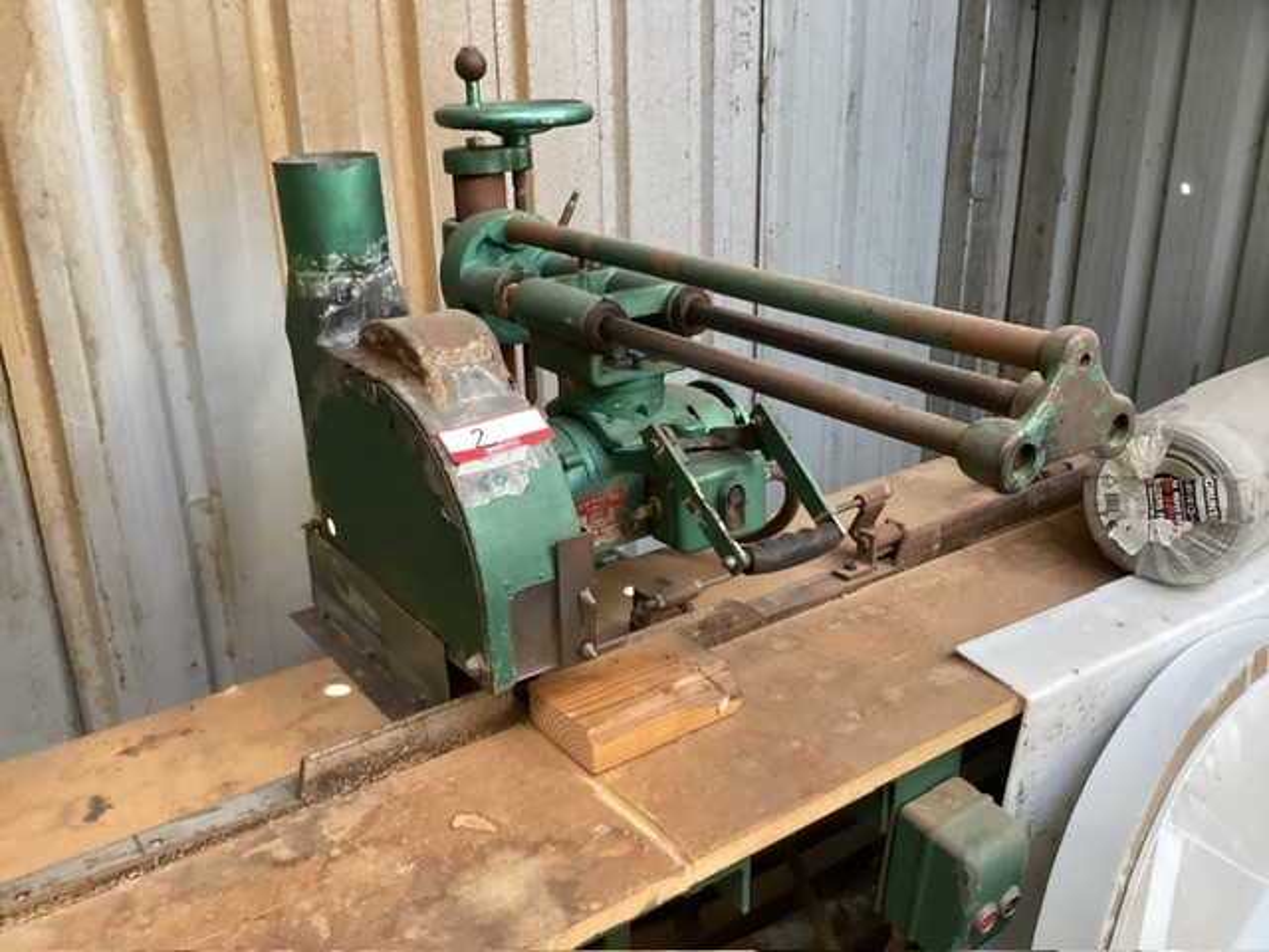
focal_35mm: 31
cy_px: 476
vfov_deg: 45.4
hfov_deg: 58.4
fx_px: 1136
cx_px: 634
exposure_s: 1/50
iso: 320
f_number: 2.4
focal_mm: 3.3
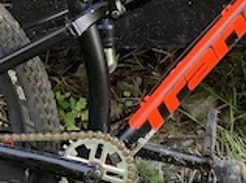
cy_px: 84
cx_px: 179
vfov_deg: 5.6
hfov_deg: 7.5
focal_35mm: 264
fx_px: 1873
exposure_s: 1/122
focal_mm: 6
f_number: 2.4
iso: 100
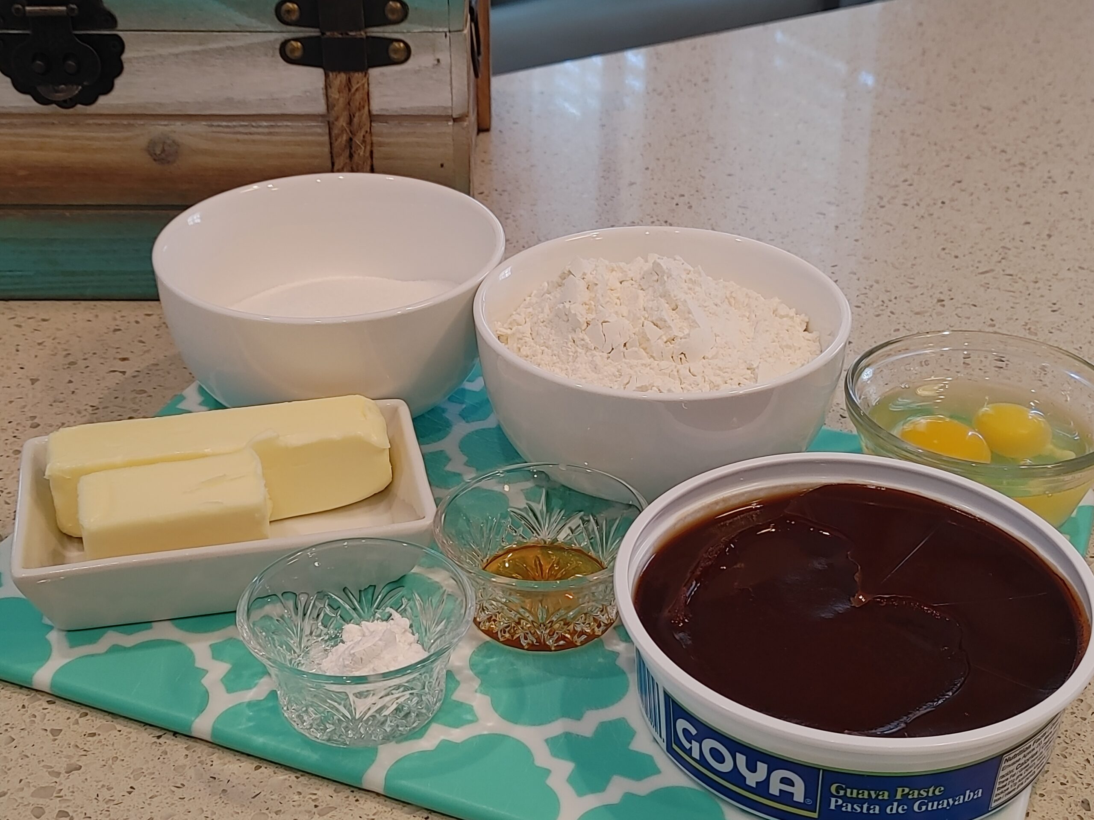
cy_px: 410
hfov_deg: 36.8
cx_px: 547
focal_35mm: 52
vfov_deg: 28.0
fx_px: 1643
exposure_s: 1/60
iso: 150
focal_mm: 5.58
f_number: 1.8
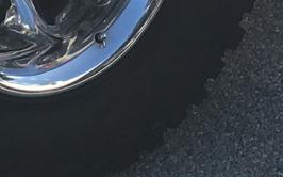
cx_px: 214
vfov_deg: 5.2
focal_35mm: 231
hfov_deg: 9.1
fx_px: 1781
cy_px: -429
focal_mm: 4.15
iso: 25
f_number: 2.2
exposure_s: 1/1040
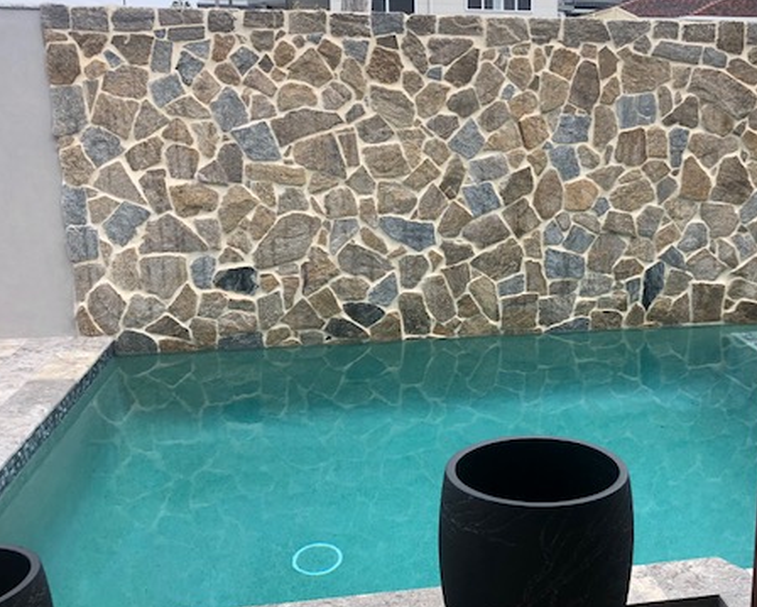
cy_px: 291
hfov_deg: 45.8
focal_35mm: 39
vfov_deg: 38.3
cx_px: 526
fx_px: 874
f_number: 1.8
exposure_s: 1/585
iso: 20
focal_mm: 3.99
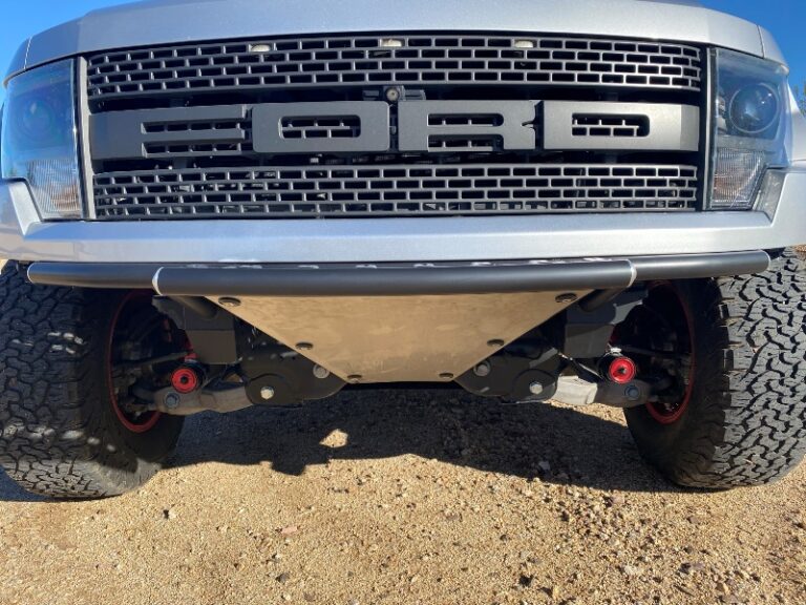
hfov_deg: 67.3
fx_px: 605
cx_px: 403
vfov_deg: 53.1
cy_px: 302
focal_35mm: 26
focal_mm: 4.25
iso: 32
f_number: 1.8
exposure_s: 1/1565
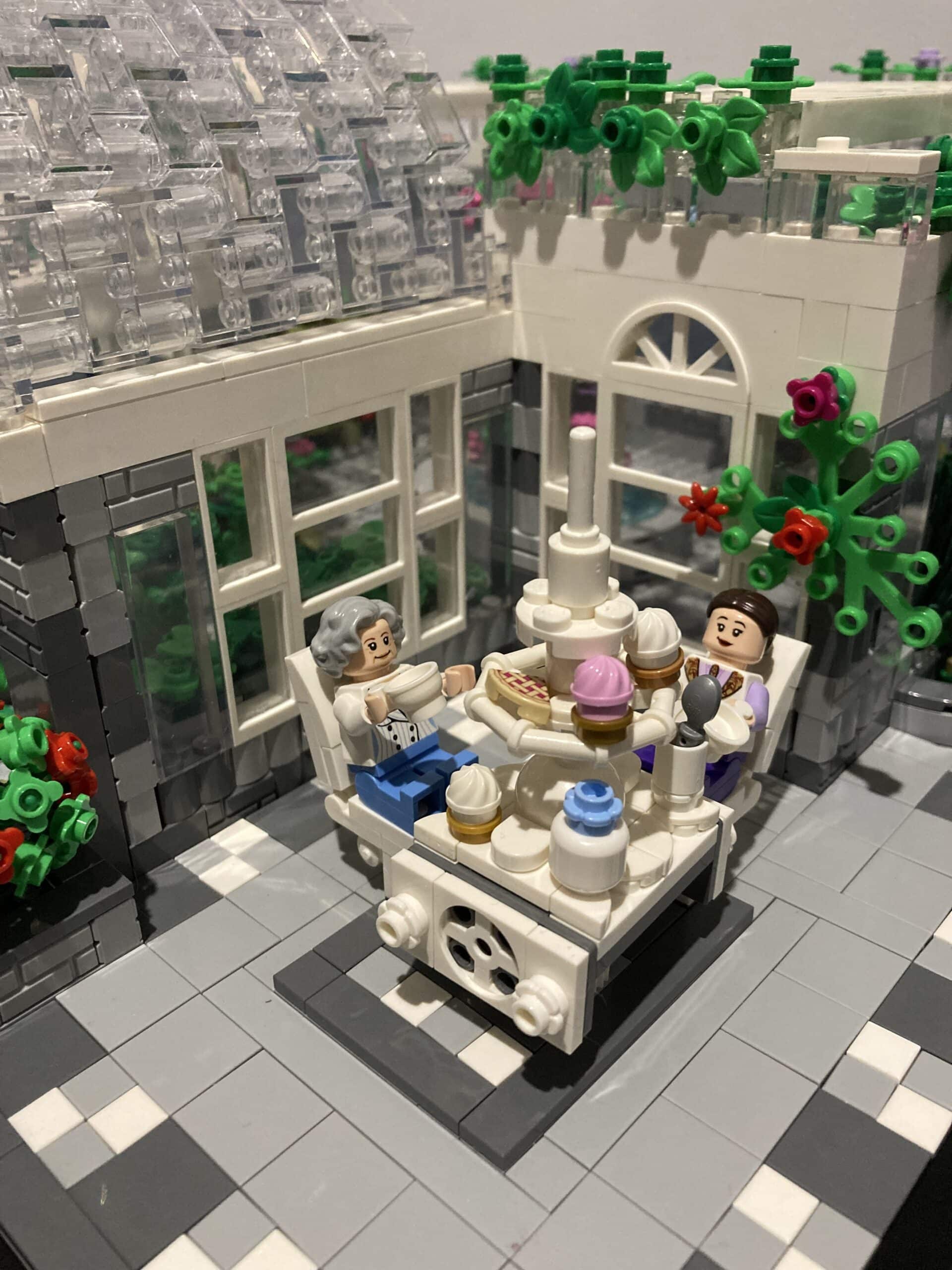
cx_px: 476
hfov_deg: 49.7
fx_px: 1027
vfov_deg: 63.4
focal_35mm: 28
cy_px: 635
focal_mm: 3.99
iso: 250
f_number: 1.8
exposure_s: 1/33
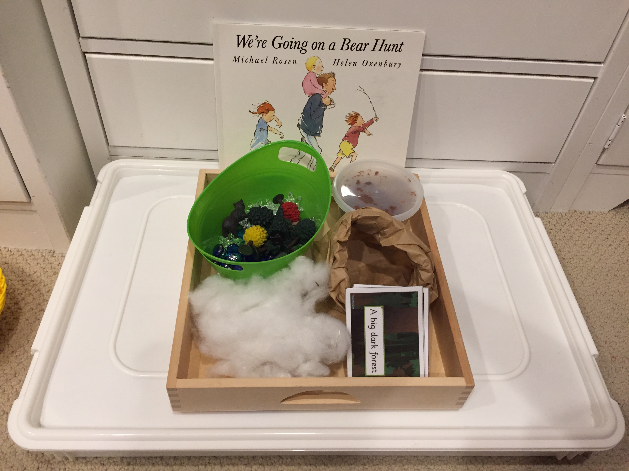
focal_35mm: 29
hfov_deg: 61.7
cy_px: 236
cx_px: 314
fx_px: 527
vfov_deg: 48.2
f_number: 2.2
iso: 125
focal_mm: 4.15
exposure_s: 1/30
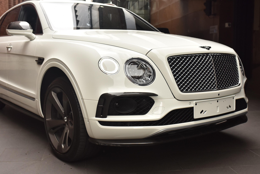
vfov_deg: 30.5
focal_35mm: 44
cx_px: 119
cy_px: 84
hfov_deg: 44.4
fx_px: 318
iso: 640
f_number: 4
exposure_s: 1/500
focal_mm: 35
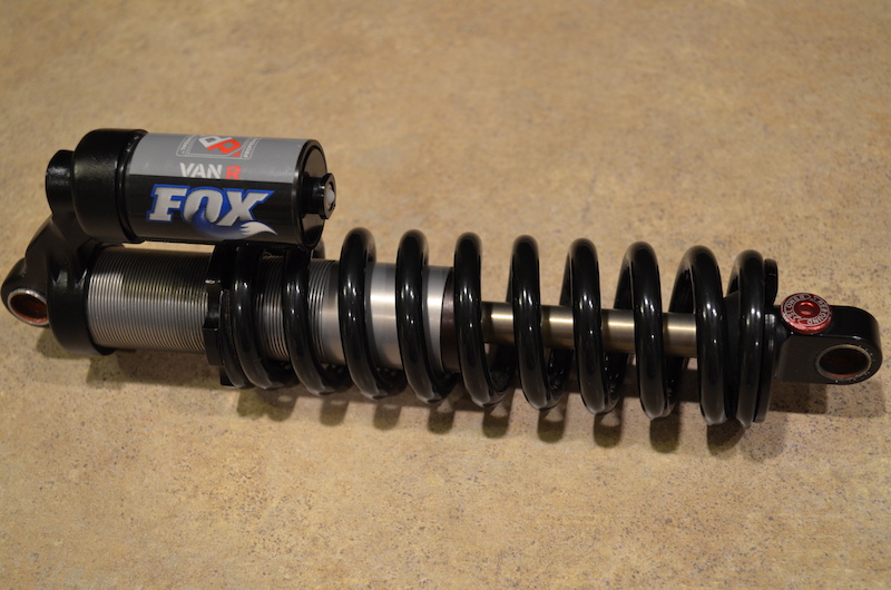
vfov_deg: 28.0
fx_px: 1186
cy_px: 295
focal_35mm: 48
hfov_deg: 41.2
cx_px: 446
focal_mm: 32
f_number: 4.8
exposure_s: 1/30
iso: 800
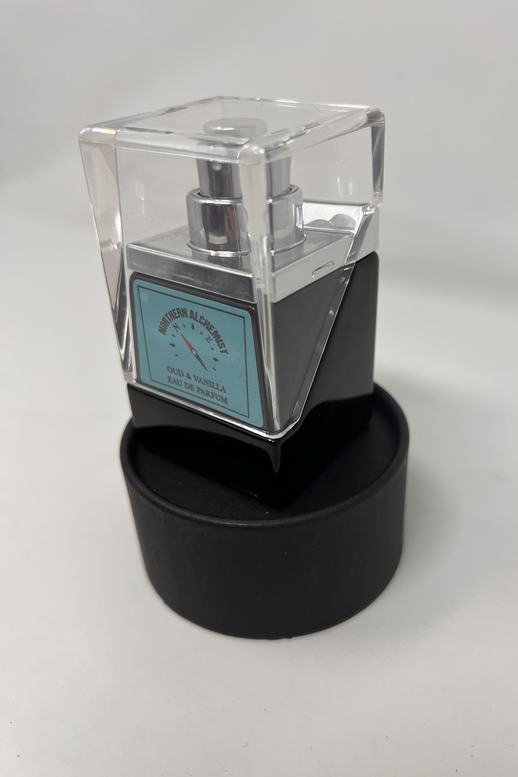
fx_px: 604
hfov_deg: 46.3
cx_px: 298
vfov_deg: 65.5
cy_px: 386
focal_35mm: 28
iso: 50
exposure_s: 1/319
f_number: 1.5
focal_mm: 5.7
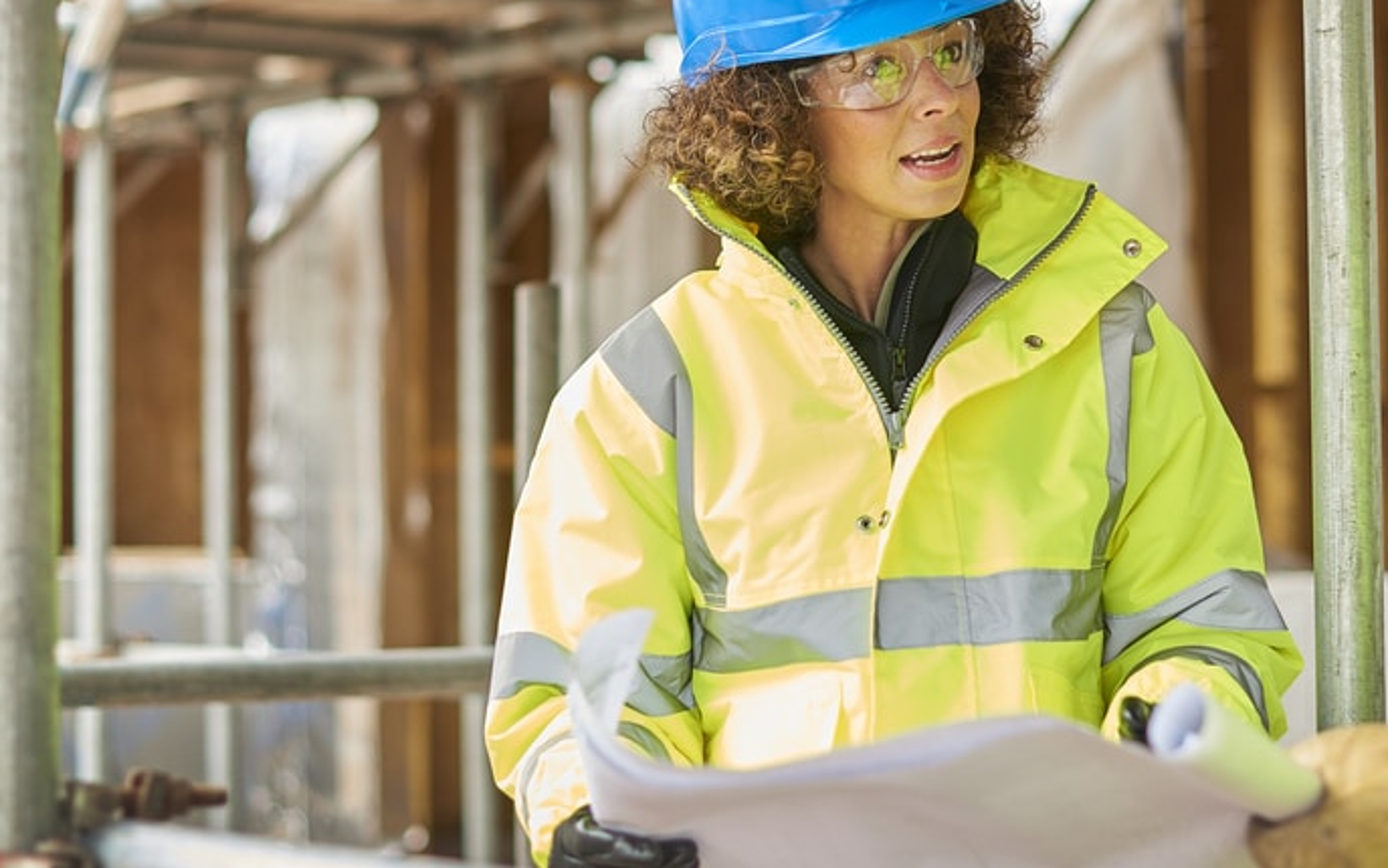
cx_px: 780
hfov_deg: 22.3
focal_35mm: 93
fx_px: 3519
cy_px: 358
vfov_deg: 14.1
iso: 200
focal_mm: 50
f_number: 2.2
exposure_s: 1/125
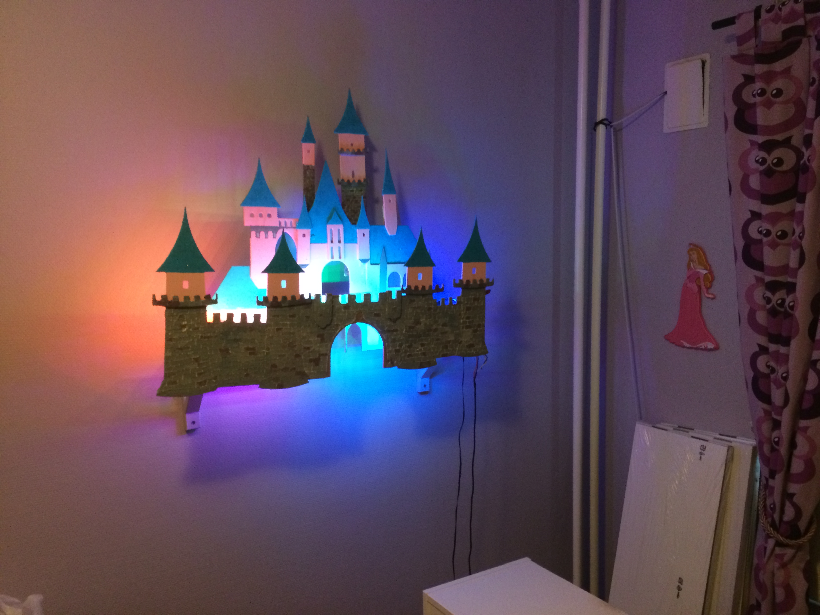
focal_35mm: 30
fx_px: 711
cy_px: 308
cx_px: 410
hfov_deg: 60.0
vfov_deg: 46.8
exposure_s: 1/30
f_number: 2.2
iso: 250
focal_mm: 4.12
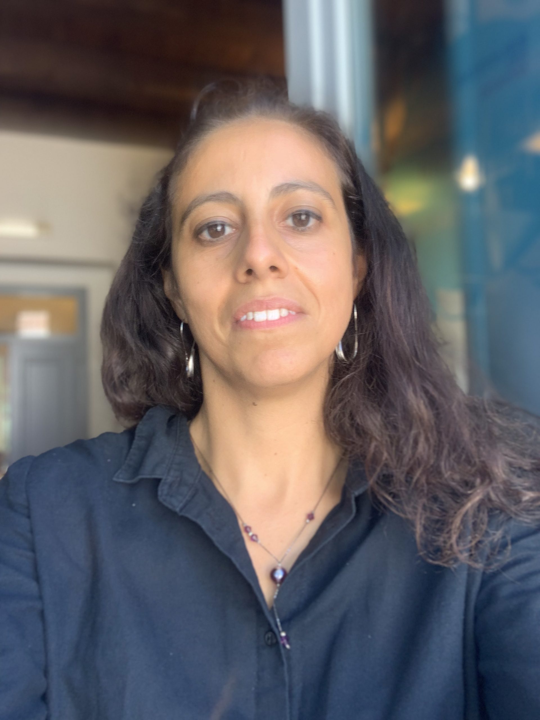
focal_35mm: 32
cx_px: 270
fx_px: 666
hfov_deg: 44.2
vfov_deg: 56.8
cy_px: 360
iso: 32
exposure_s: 1/121
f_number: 2.2
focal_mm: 2.87
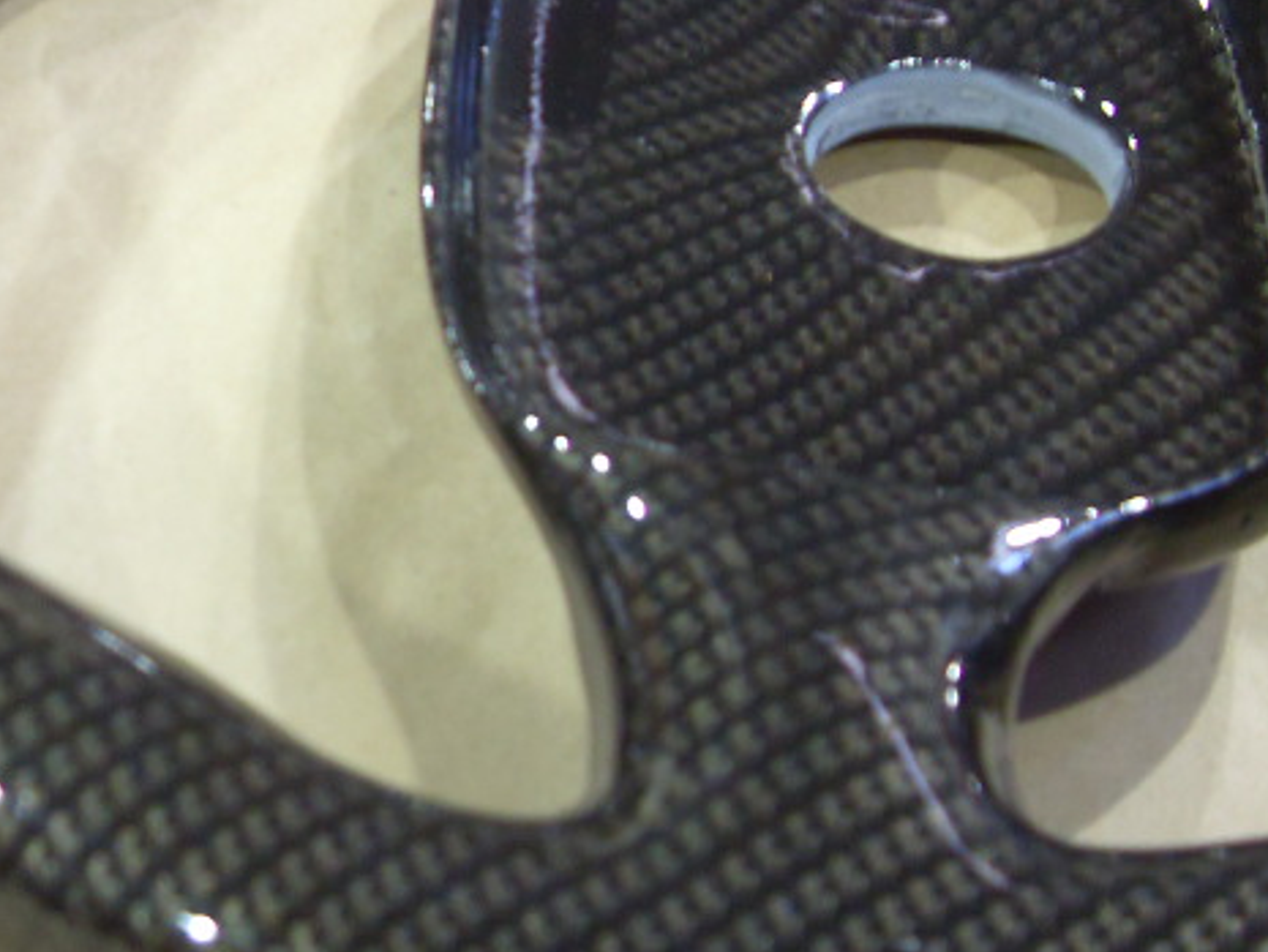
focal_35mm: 77
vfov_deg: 19.1
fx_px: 2821
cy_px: 412
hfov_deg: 25.3
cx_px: 731
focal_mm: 6.3
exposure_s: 1/15
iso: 200
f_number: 2.8
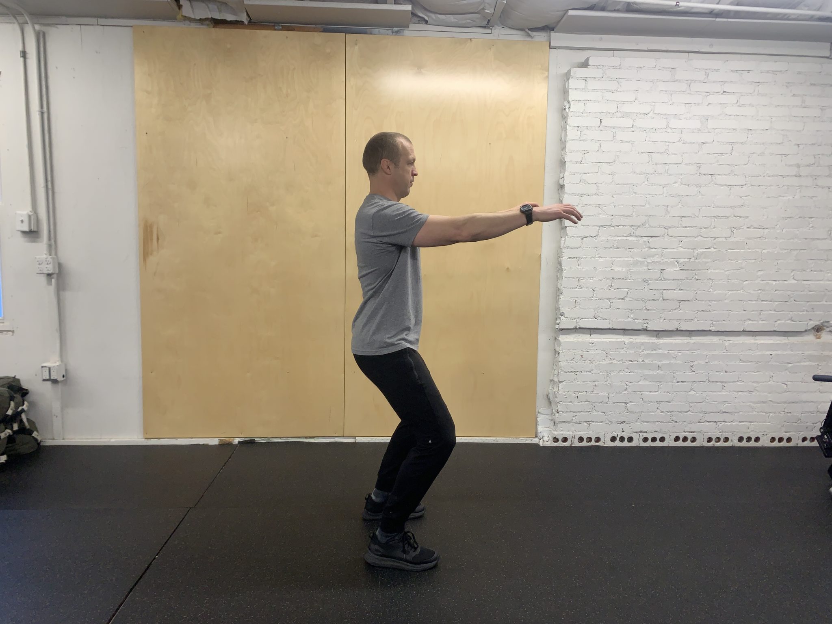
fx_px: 625
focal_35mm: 26
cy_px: 312
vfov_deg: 53.1
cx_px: 416
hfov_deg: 67.3
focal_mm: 4.25
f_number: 1.8
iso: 64
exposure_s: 1/60
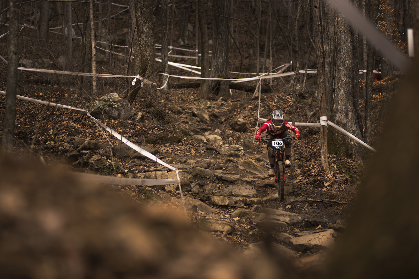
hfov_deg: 18.3
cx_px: 210
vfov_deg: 12.2
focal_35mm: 112
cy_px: 140
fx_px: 1304
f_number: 2.8
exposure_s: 1/2000
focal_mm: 112
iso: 100
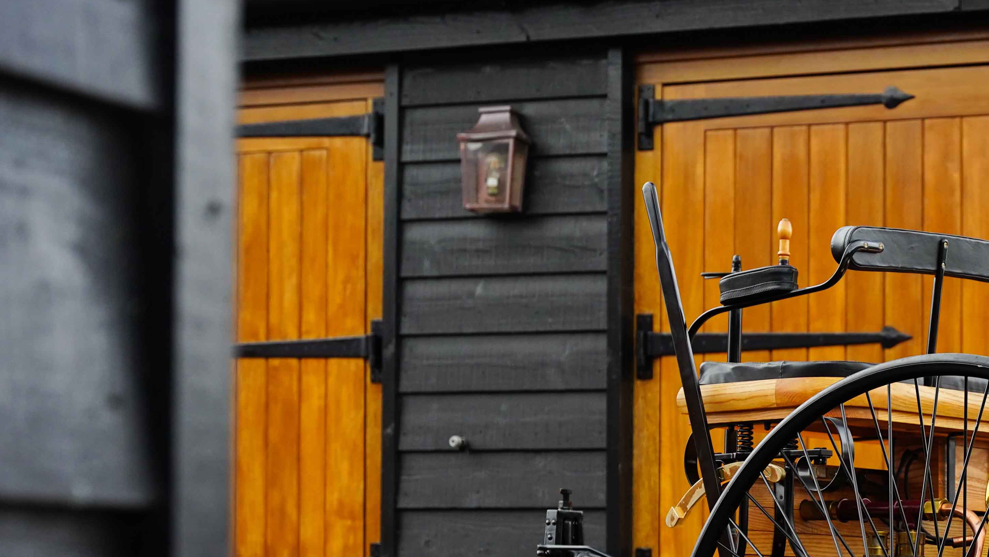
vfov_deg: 11.4
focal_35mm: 106
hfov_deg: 19.9
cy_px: 526
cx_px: 897
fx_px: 2767
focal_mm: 48.7
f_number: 4
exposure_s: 1/160
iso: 640
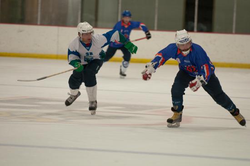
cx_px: 125
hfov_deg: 6.9
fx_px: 2080
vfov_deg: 4.6
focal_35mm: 300
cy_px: 83
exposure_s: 1/320
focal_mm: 200
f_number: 3.2
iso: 500
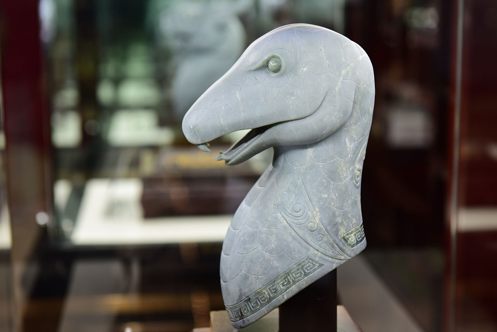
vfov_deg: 19.5
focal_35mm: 70
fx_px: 967
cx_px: 248
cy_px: 166
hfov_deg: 28.8
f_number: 5
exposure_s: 1/160
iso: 500
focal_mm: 70
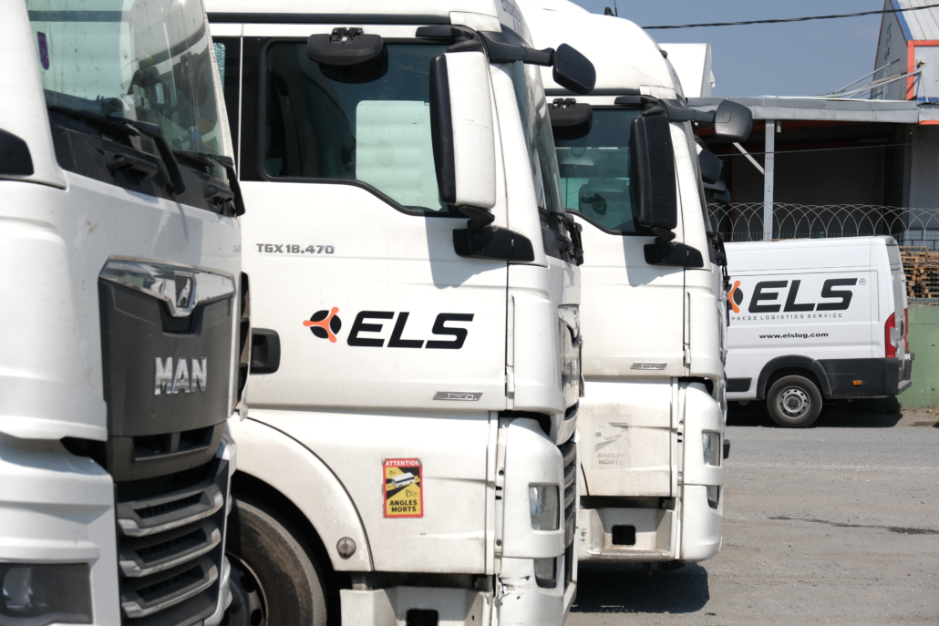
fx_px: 2087
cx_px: 470
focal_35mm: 80
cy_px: 313
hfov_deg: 25.4
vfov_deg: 17.1
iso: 80
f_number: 5.6
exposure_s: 1/640
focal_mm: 53.3
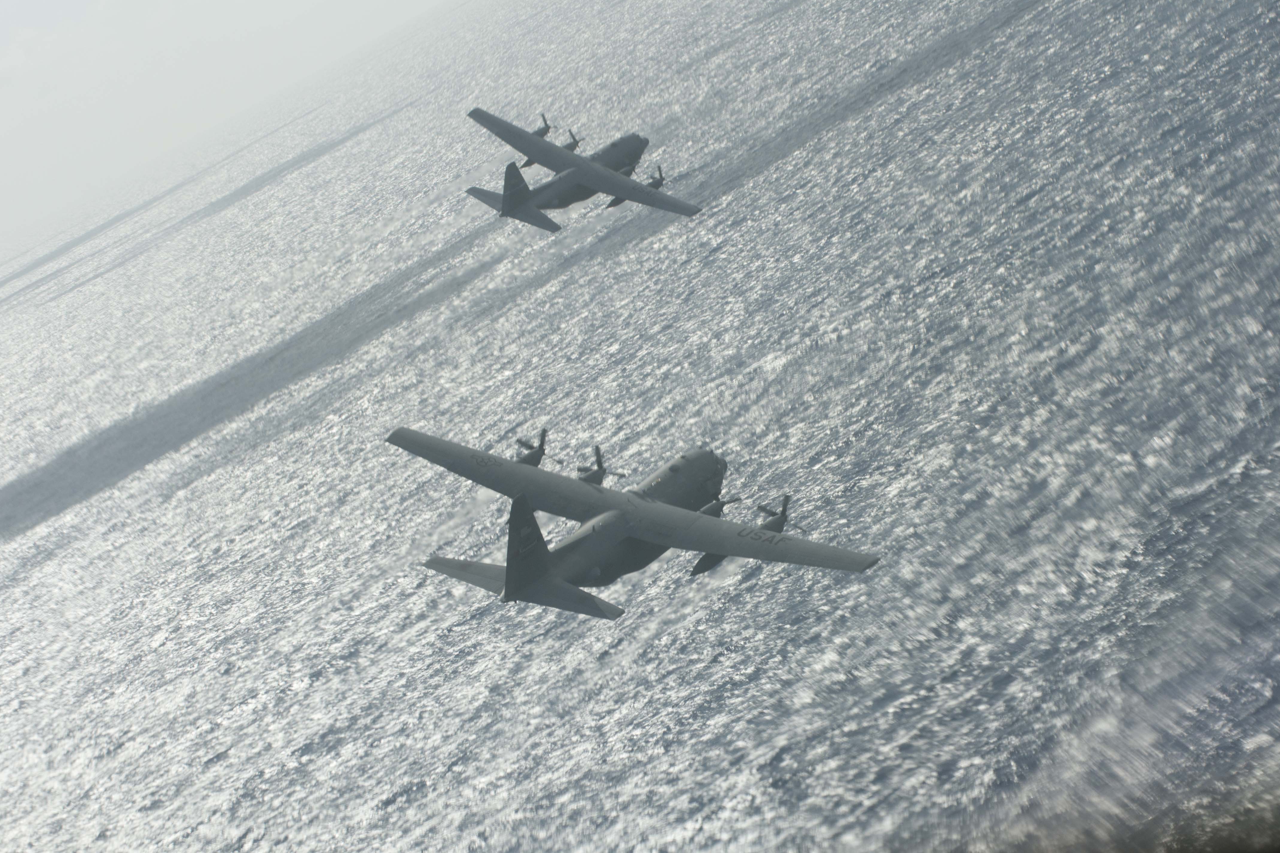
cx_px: 639
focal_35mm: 189
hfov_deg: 10.9
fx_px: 6702
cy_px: 426
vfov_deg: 7.3
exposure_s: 1/500
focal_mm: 125
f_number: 9
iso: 200
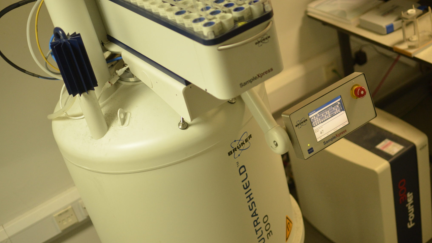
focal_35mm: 56
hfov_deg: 37.5
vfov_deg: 21.6
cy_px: 143
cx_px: 218
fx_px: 636
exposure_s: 1/1000
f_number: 1.8
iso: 1800
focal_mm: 35
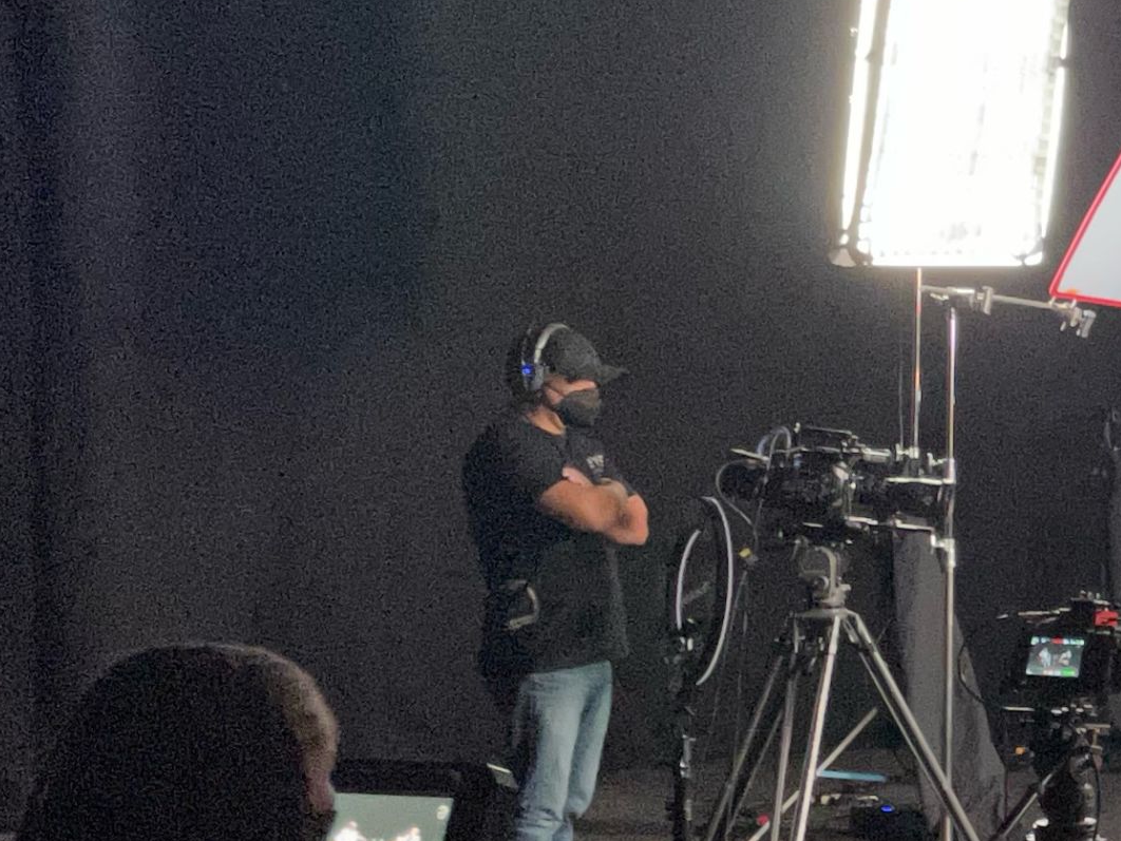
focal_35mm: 94
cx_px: 1886
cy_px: 559
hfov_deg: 17.7
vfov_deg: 15.7
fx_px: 3045
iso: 640
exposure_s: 1/30
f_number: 1.6
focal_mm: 4.2
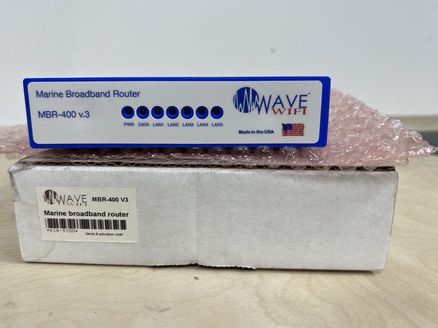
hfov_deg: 65.3
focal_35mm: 27
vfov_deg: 51.3
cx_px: 212
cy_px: 162
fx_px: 342
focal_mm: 5.7
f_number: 1.5
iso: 64
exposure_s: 1/120
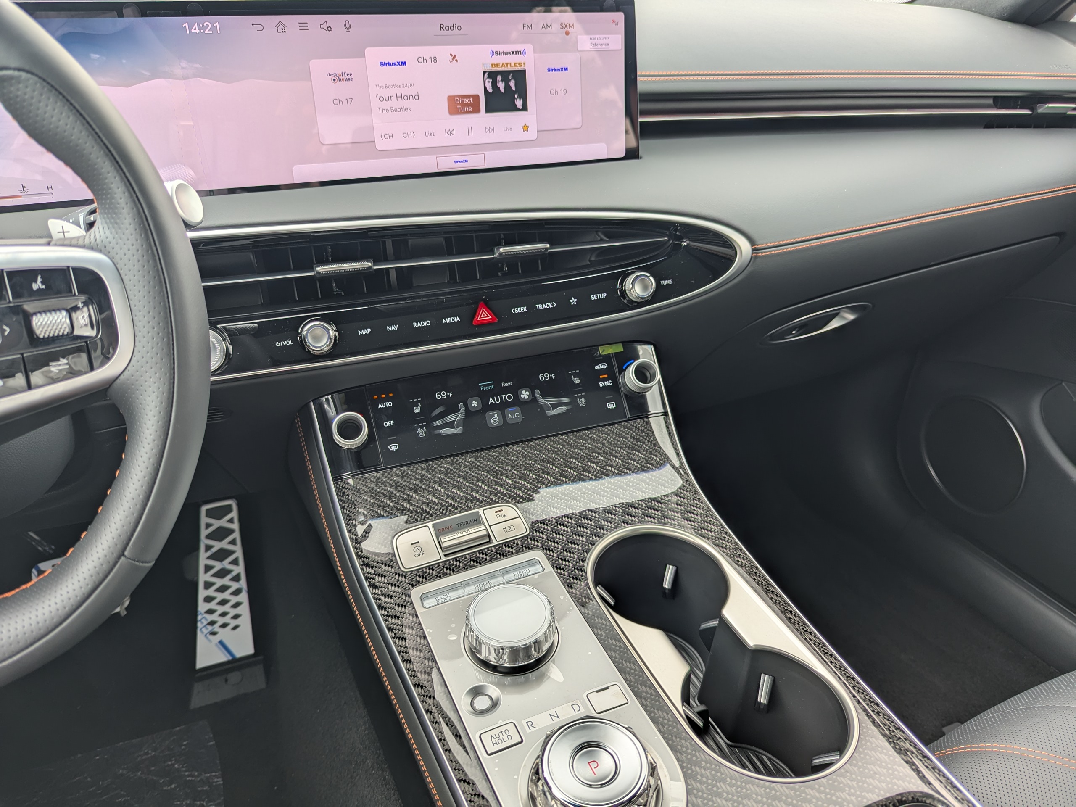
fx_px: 746
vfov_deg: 56.8
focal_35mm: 24
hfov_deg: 71.6
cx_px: 538
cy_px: 404
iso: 39
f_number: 1.85
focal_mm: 6.81
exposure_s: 1/460
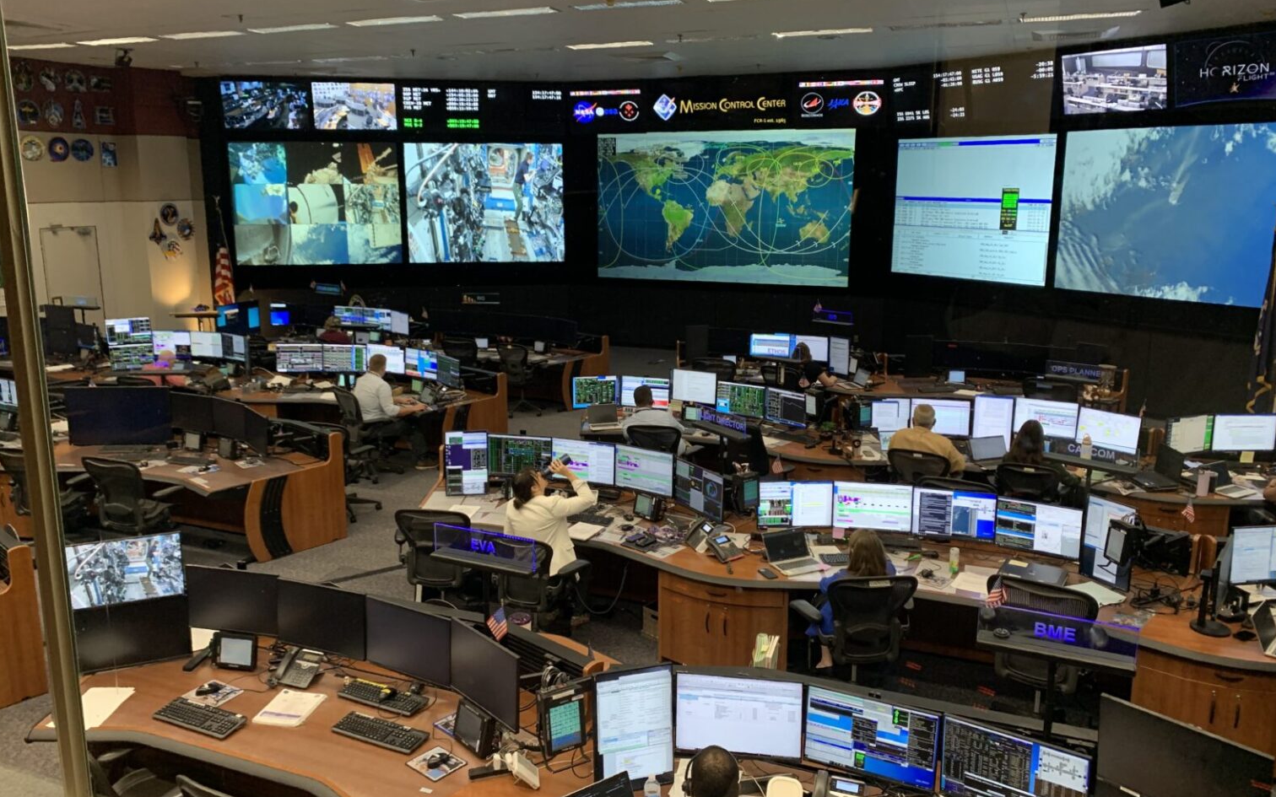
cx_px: 635
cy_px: 385
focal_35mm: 28
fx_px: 974
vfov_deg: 44.5
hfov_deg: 66.5
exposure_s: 1/60
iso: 200
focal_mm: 4.25
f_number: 1.8
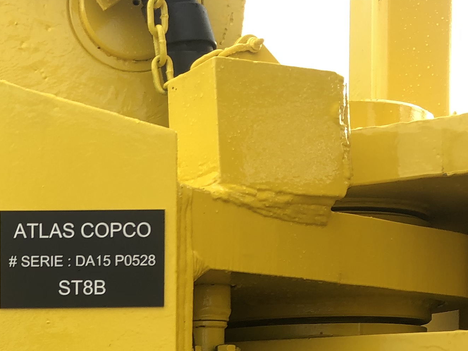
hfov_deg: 21.9
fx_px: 1149
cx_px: -33
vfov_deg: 16.2
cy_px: 494
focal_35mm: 85
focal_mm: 3.99
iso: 20
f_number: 1.8
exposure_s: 1/135
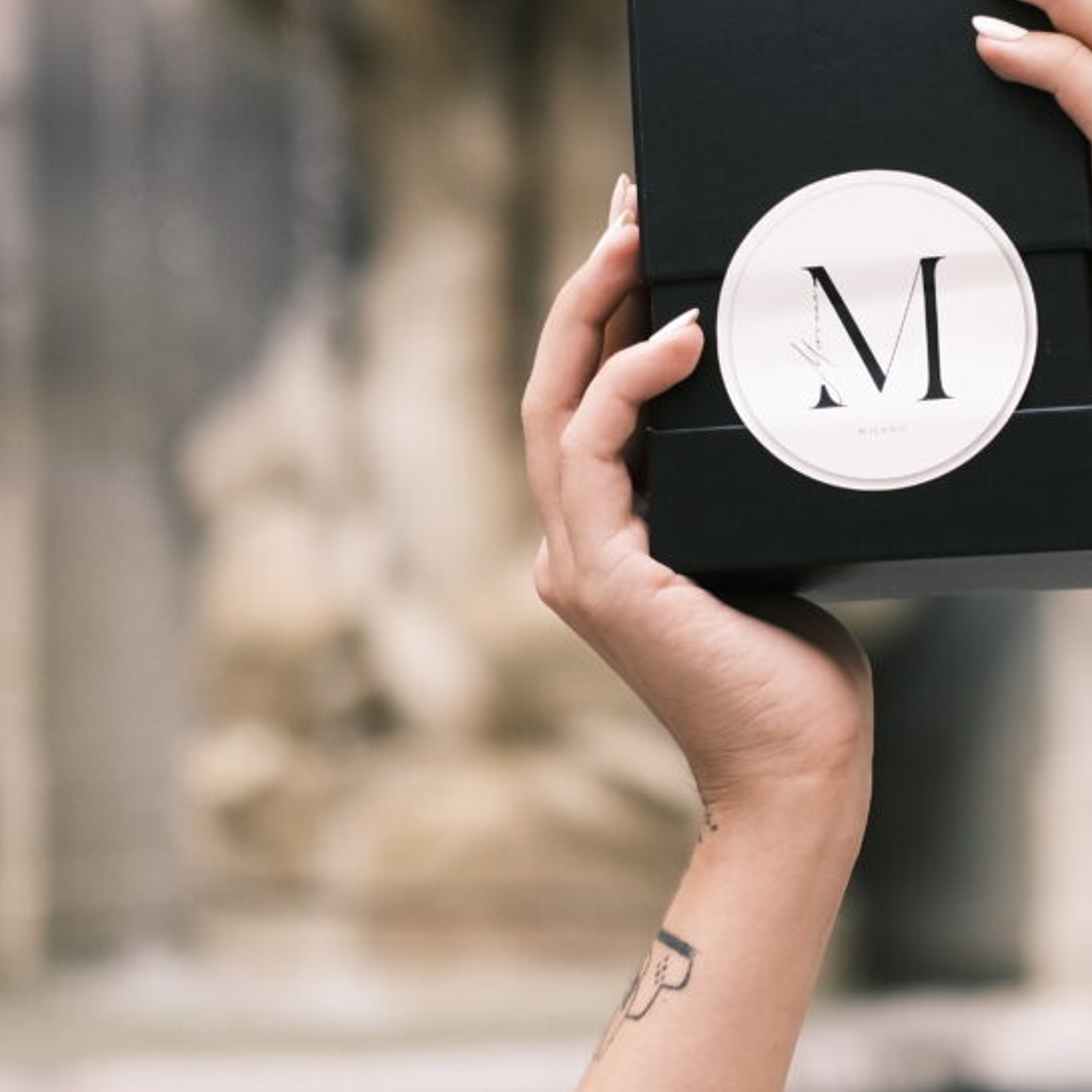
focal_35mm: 127
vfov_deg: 13.7
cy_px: 216
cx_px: 803
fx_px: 4533
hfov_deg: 13.7
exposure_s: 1/4000
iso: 640
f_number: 2
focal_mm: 35
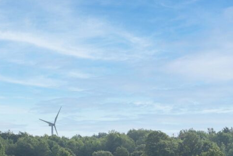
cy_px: 164
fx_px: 706
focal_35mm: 109
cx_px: 48
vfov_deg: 12.4
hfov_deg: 18.6
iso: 400
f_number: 6.3
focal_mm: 51
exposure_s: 1/500
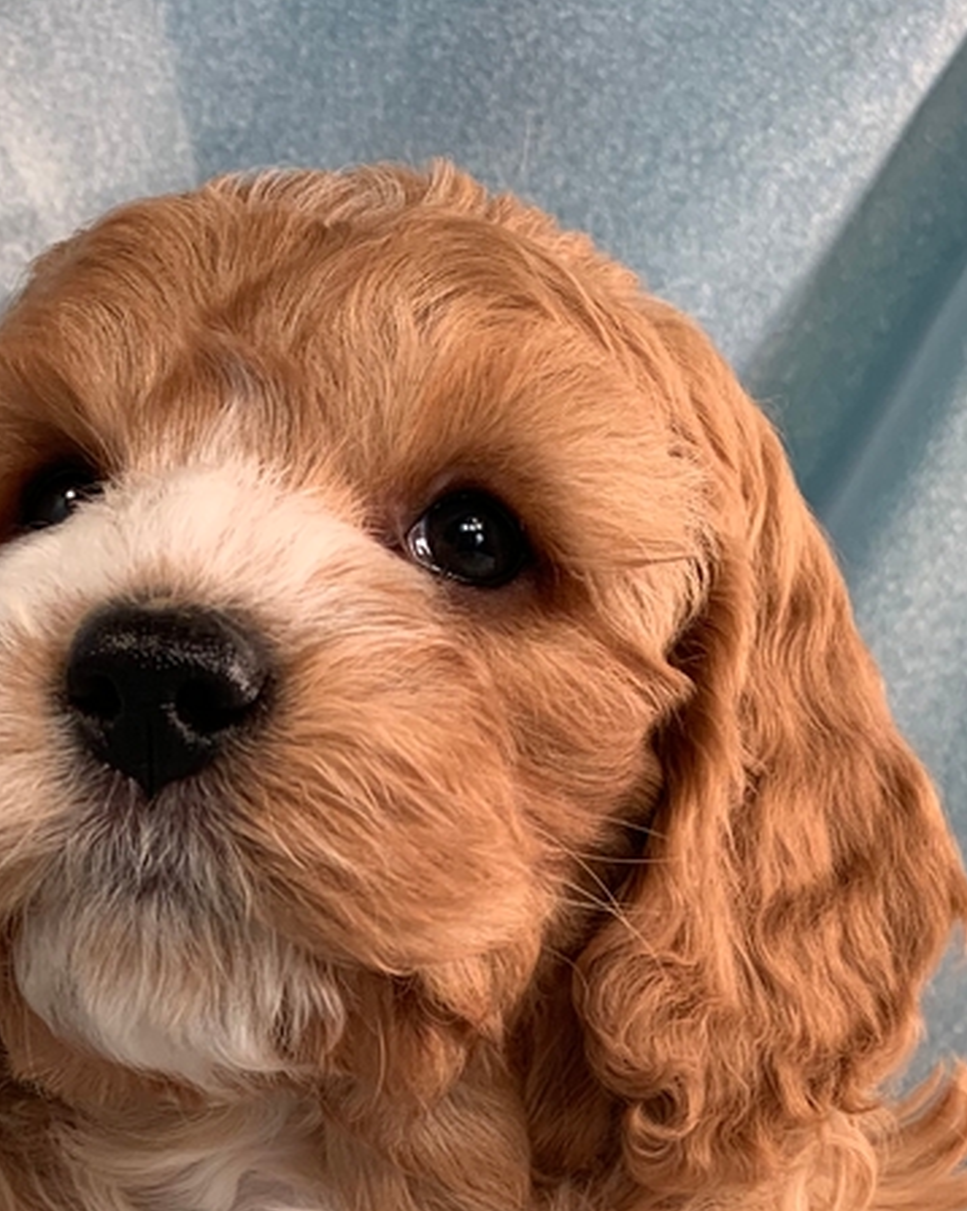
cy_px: 1197
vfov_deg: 26.5
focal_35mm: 68
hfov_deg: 22.3
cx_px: 254
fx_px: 2434
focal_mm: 4.25
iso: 50
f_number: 1.8
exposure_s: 1/120
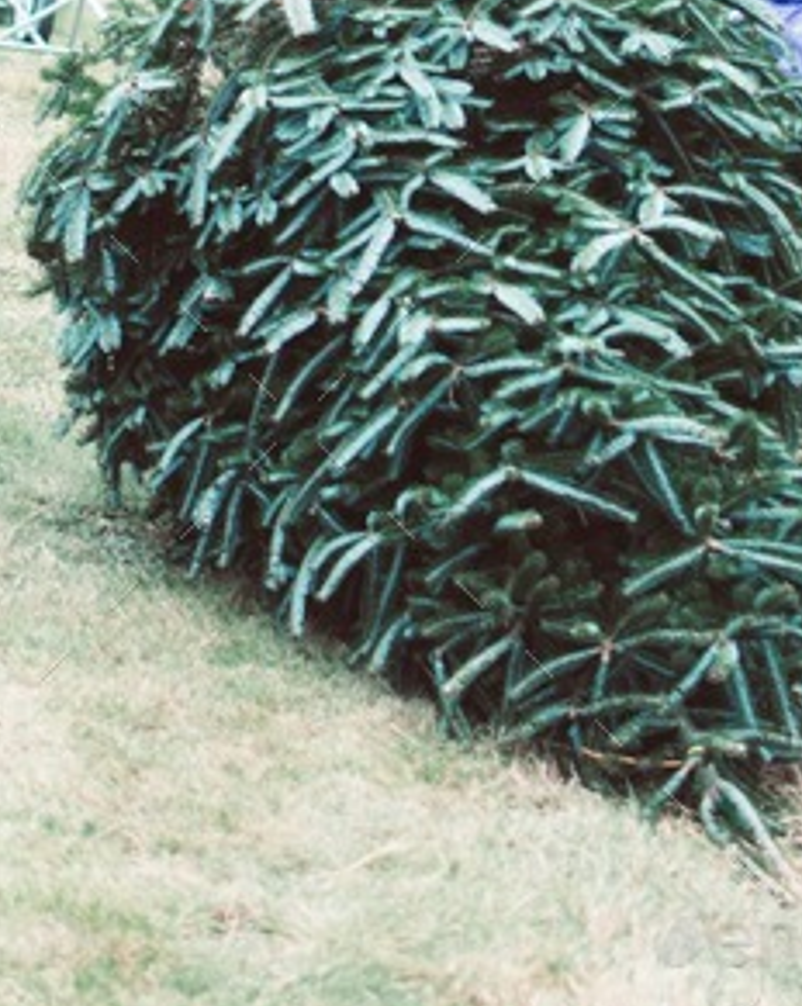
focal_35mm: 150
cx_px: 280
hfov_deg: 10.2
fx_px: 4473
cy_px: -118
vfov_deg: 12.6
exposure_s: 1/400
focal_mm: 35
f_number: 2.8
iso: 250
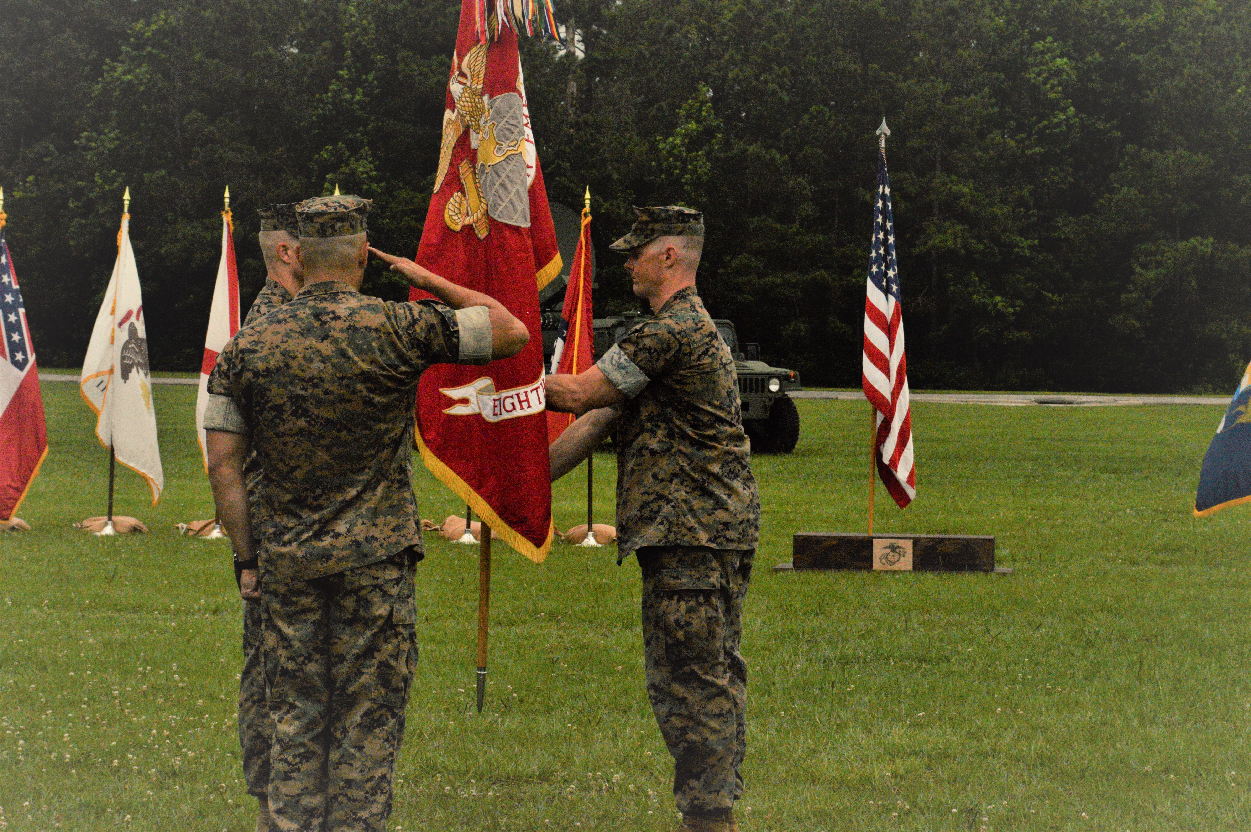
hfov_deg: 24.6
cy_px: 416
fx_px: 2864
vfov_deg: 16.5
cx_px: 626
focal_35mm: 82
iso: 3200
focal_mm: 55
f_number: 11
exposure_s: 1/3200
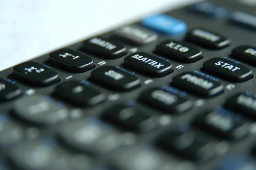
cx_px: 128
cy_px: 85
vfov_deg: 8.7
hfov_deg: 13.1
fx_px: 1119
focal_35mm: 158
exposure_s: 1/160
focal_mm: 105
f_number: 4.5
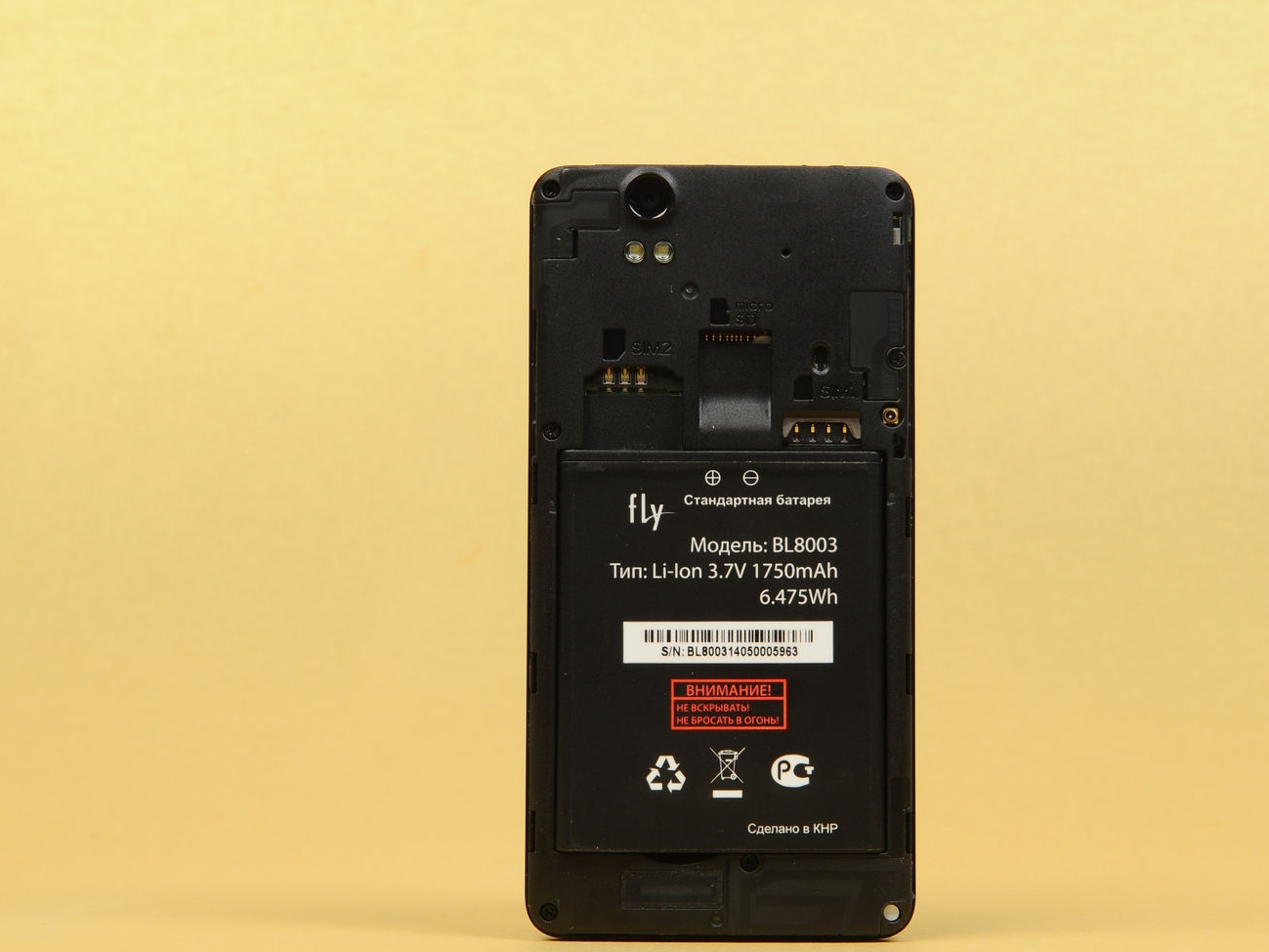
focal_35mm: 98
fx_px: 3577
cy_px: 515
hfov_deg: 20.1
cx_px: 717
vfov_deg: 15.1
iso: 200
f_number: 16
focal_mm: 55
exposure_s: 1/100
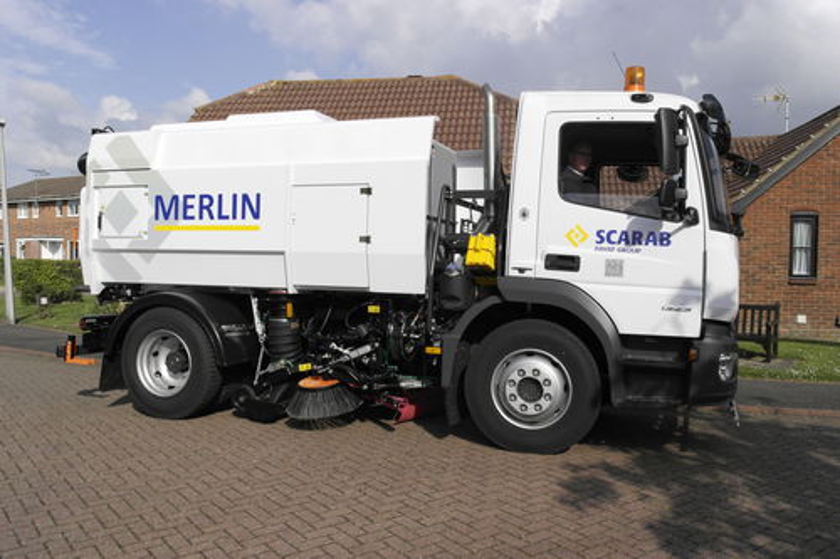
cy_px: 280
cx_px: 420
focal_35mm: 30
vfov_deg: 43.6
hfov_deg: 61.9
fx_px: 700
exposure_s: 1/1000
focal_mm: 20
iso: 800
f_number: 11
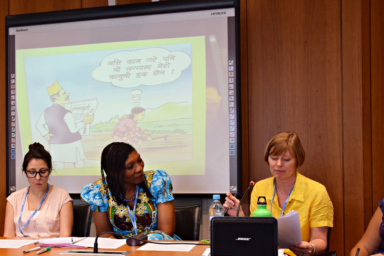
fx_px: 384
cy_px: 128
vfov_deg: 36.9
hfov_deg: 53.1
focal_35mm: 36
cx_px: 192
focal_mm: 24
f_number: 4
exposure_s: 1/60
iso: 800
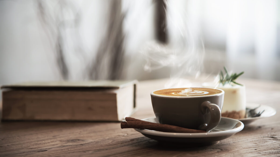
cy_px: 80
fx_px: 936
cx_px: 140
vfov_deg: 9.6
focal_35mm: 126
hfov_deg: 17.0
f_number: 4
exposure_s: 1/80
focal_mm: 120
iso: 1100
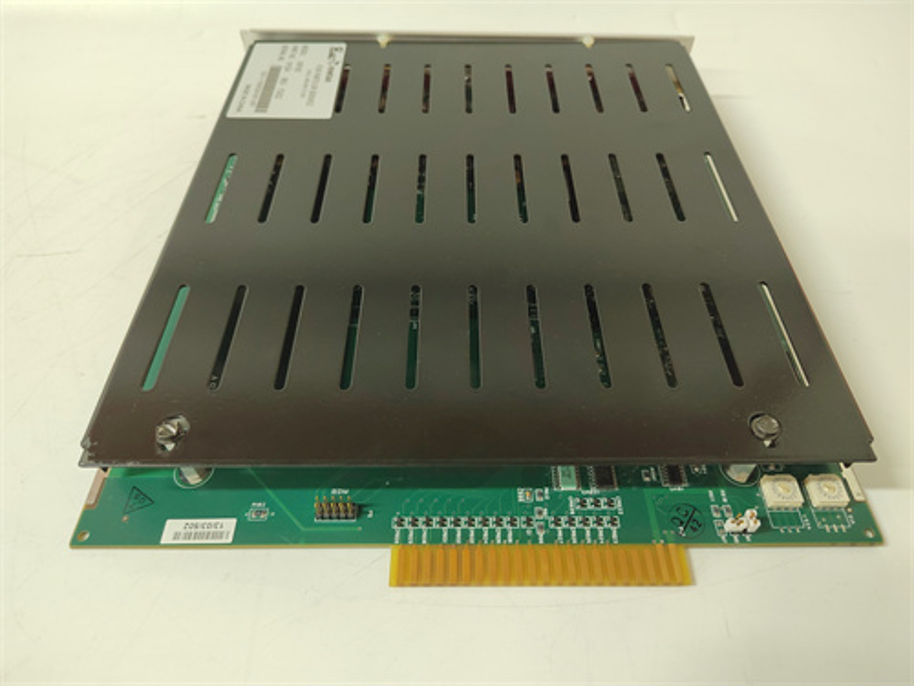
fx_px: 607
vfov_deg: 58.9
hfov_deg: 73.9
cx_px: 457
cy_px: 343
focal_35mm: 23
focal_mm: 5.52
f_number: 1.9
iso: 1797
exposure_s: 1/50
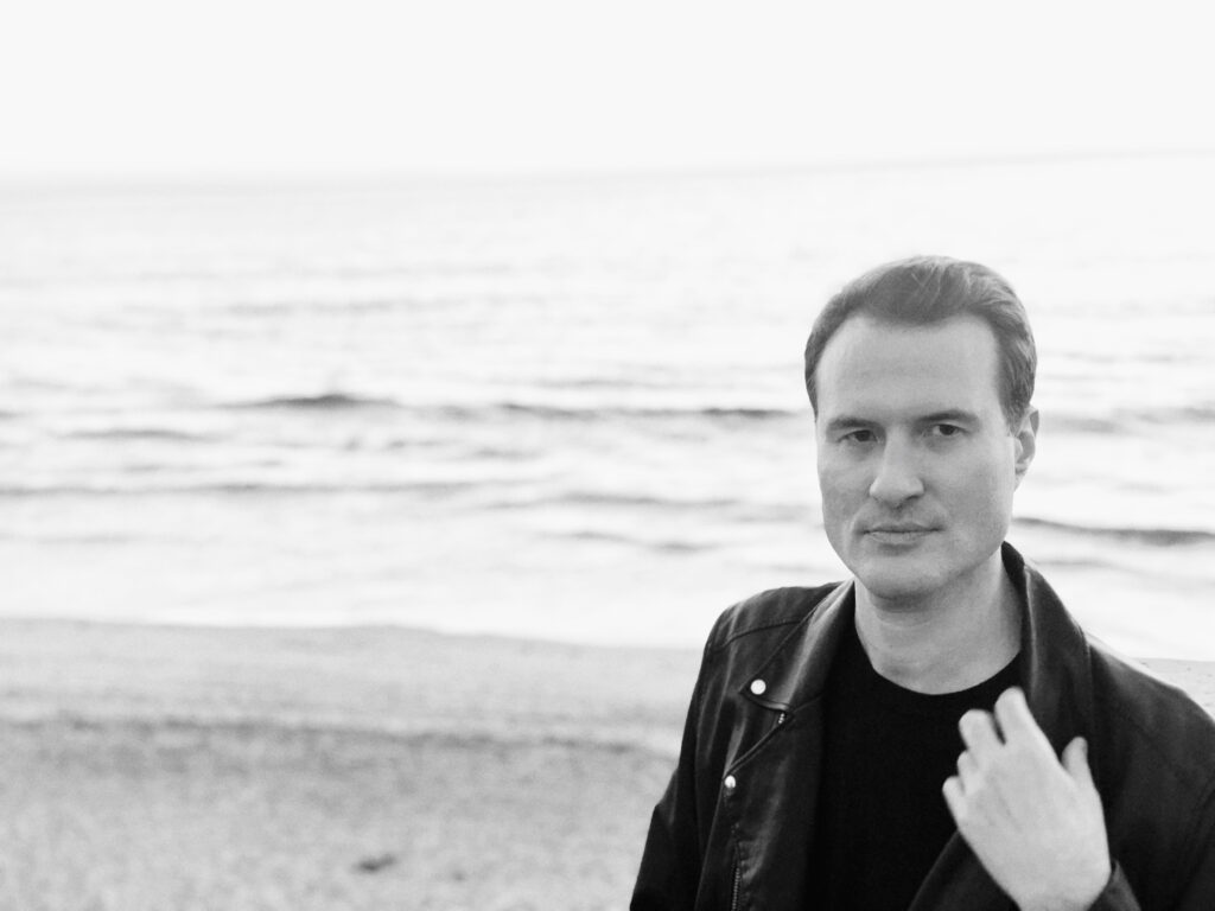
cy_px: 456
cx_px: 608
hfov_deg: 36.8
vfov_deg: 28.0
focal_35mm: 52
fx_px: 1825
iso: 40
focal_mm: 6
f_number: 2.4
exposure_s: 1/60
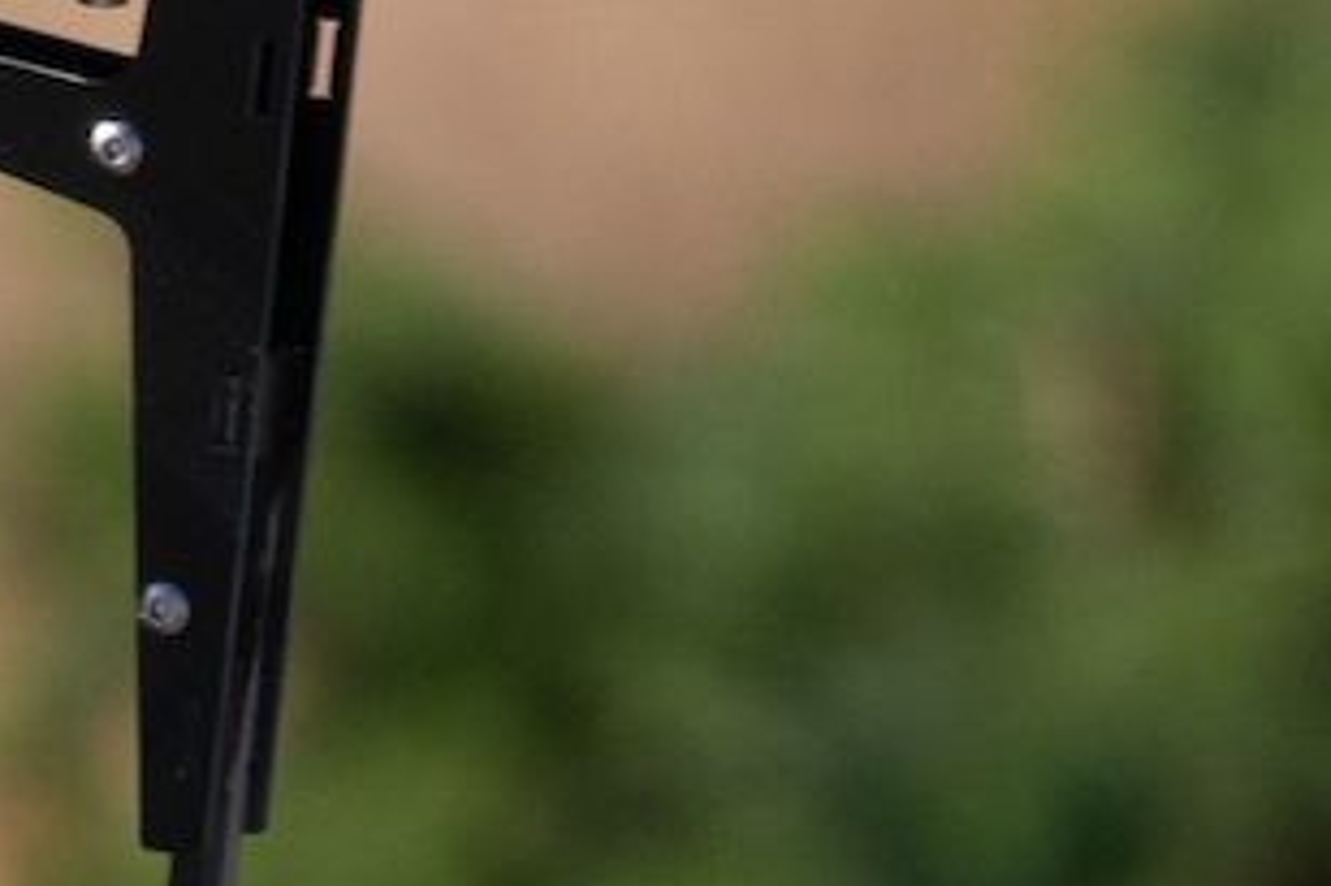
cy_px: 549
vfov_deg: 0.5
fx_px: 103573
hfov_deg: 0.7
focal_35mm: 2803
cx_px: -1158
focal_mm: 300
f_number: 11
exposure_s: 1/400
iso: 400
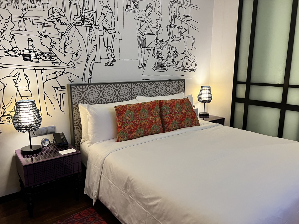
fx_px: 225
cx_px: 150
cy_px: 112
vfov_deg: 53.1
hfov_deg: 67.3
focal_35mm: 26
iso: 320
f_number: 1.5
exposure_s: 1/60
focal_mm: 5.7
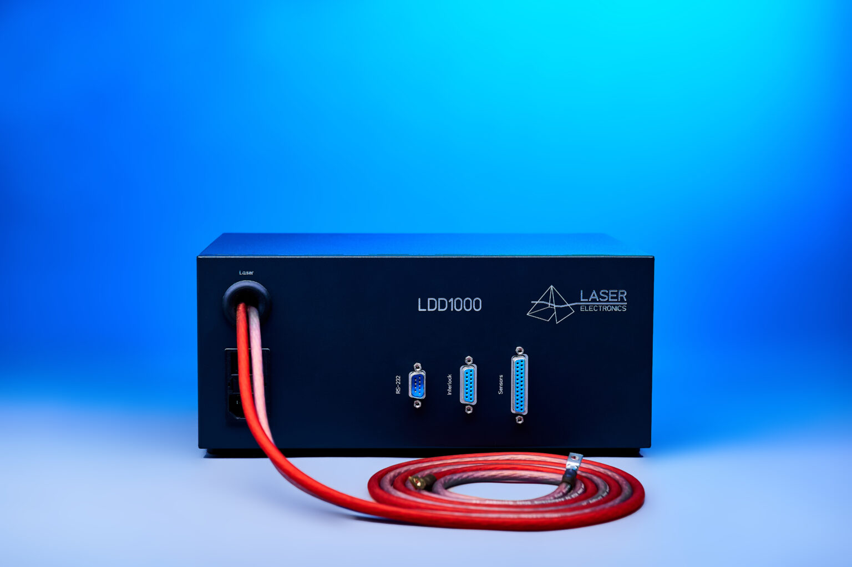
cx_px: 426
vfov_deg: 19.4
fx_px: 1656
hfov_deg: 28.9
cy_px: 284
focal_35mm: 70
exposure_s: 1/200
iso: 200
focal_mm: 70
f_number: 6.3
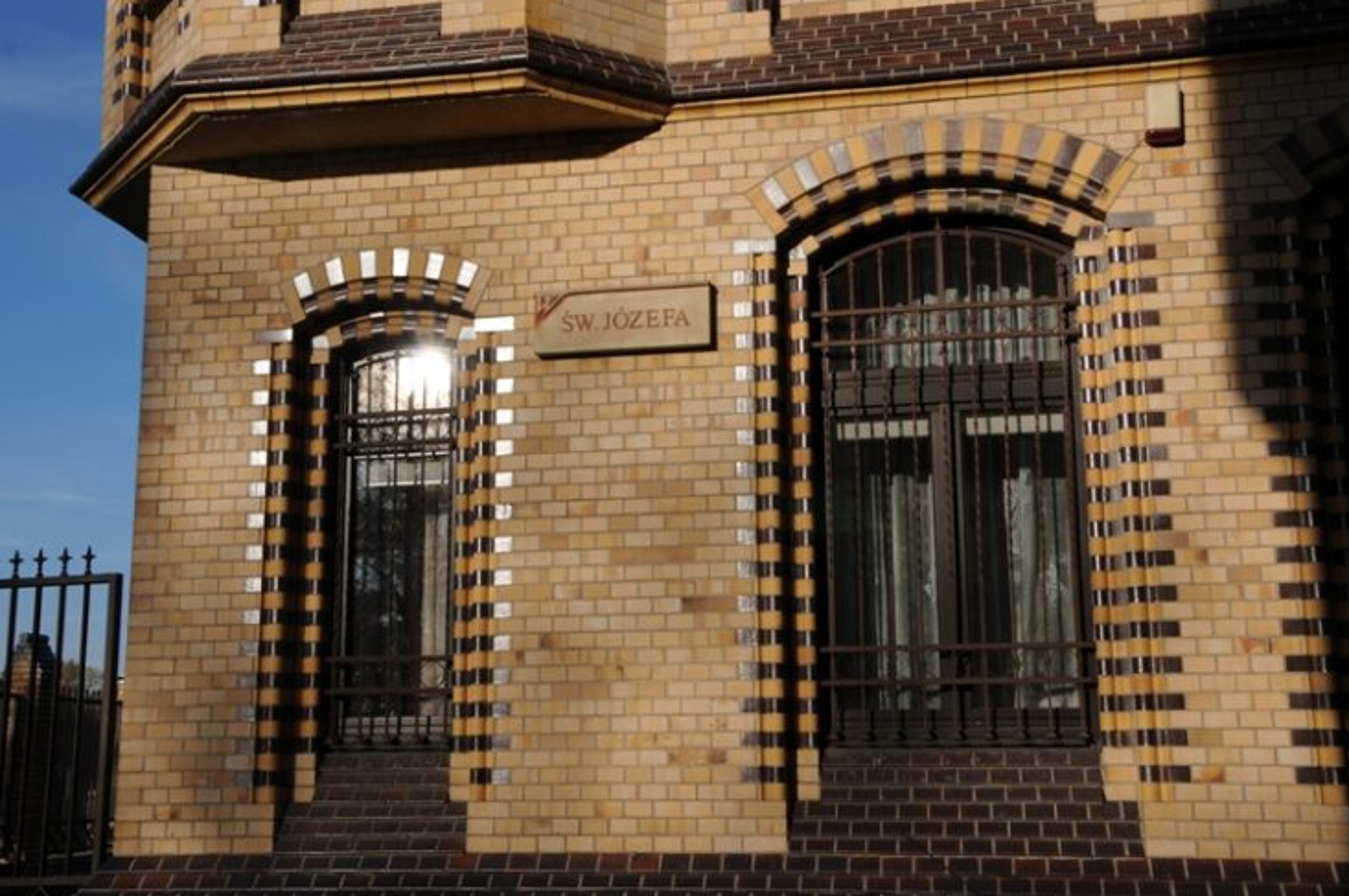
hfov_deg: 44.5
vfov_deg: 30.4
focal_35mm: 44
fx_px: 1647
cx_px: 659
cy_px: 431
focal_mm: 28
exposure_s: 1/500
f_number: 11
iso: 200
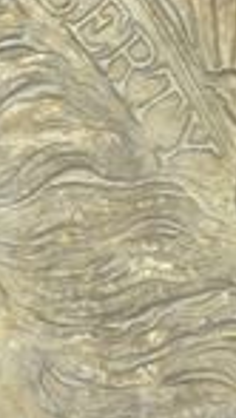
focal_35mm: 1437
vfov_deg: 1.5
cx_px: 205
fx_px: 15941
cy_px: 458
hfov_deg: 0.8
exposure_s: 1/125
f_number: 10
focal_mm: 150
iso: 400
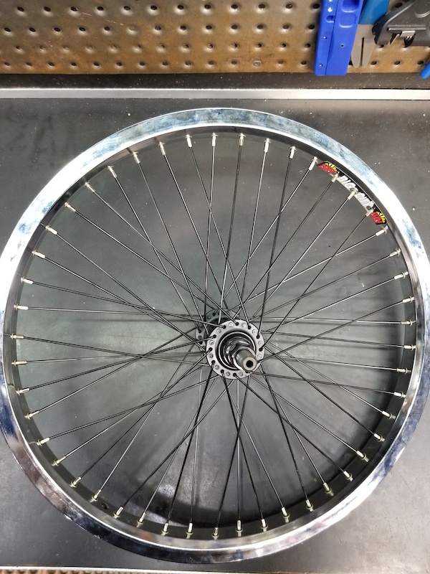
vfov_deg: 67.3
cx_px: 215
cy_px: 287
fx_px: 431
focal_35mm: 26
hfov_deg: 53.1
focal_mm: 4.25
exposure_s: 1/30
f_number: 1.7
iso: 200
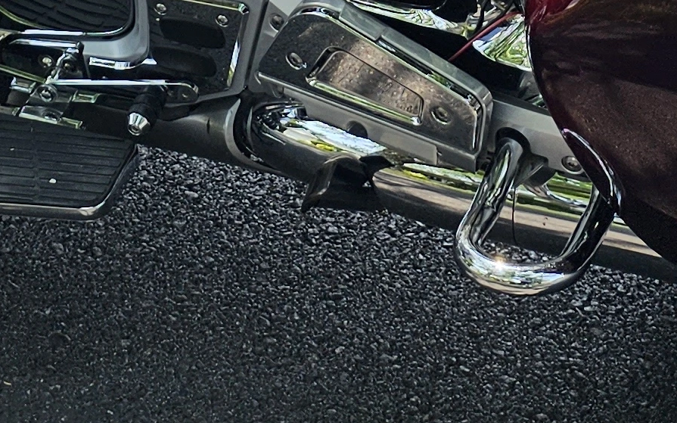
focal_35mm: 109
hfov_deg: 19.1
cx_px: 417
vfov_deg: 11.0
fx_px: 2011
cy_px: -403
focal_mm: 6.3
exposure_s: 1/257
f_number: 1.7
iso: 10
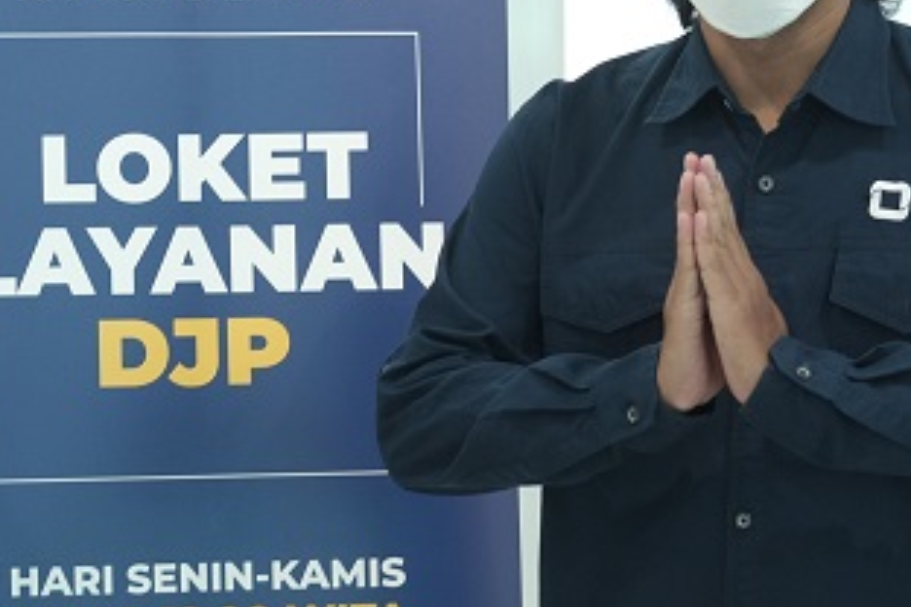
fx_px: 3796
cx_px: 228
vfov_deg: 9.1
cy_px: 306
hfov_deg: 13.6
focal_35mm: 150
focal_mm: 35
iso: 800
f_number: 2.8
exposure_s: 1/60
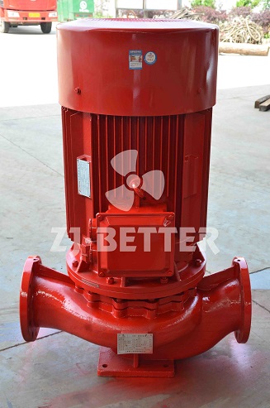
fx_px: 542
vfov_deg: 41.2
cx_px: 135
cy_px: 204
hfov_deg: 28.0
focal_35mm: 48
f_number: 5.6
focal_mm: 32
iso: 320
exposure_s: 1/125
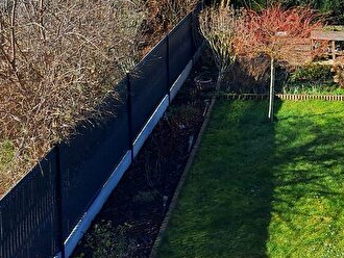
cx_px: 284
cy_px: -13
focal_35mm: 53
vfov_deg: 25.8
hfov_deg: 34.8
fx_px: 527
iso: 32
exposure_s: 1/1484
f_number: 1.8
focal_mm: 4.65
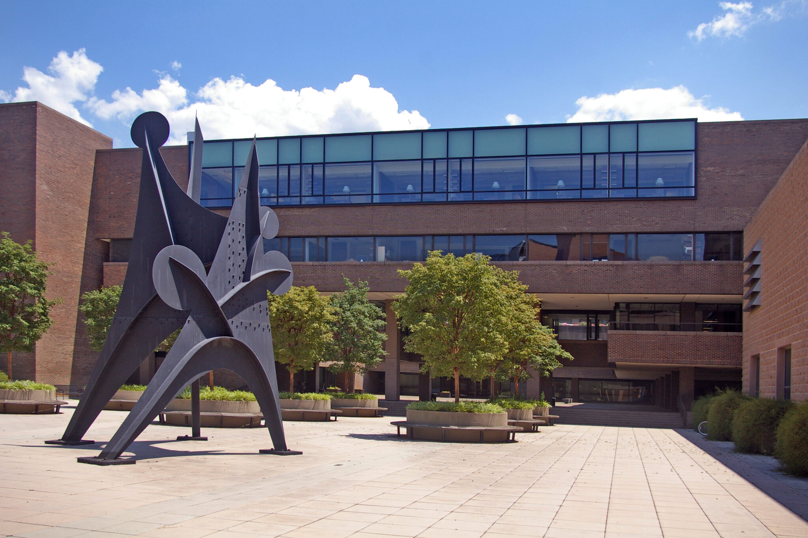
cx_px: 404
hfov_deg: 55.1
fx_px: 774
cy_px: 269
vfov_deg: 38.3
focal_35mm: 34
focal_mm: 23
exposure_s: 1/750
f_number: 5.6
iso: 200
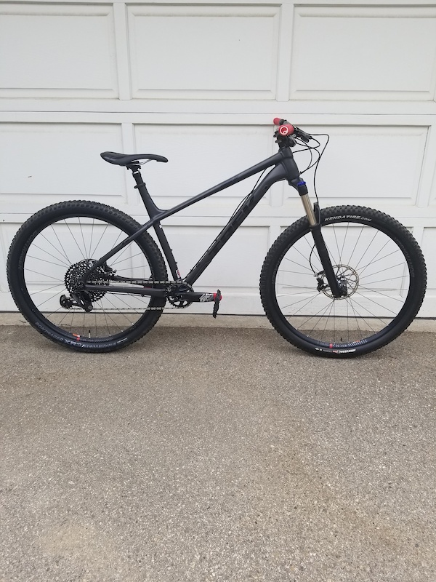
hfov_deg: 53.1
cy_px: 291
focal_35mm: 26
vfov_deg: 67.3
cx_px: 218
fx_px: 437
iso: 50
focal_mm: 4.25
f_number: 1.7
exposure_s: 1/766
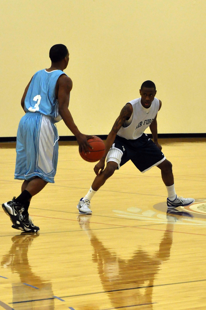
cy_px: 155
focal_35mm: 112
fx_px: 968
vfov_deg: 18.2
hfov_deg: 12.1
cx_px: 103
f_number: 4.5
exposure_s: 1/320
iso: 1250
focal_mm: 75
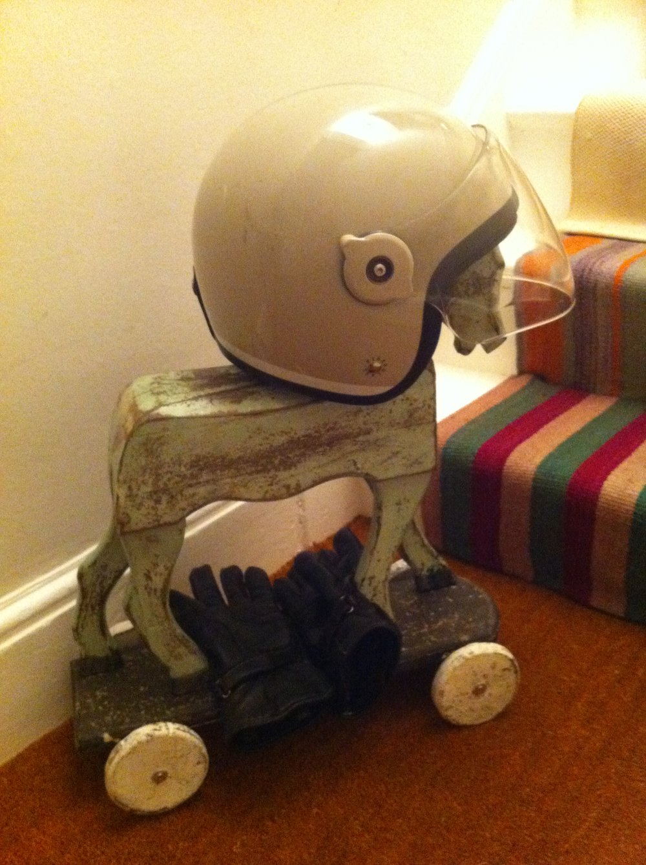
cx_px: 323
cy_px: 432
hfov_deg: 40.6
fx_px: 873
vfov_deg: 52.7
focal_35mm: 35
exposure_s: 1/15
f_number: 2.8
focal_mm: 3.85
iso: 1000
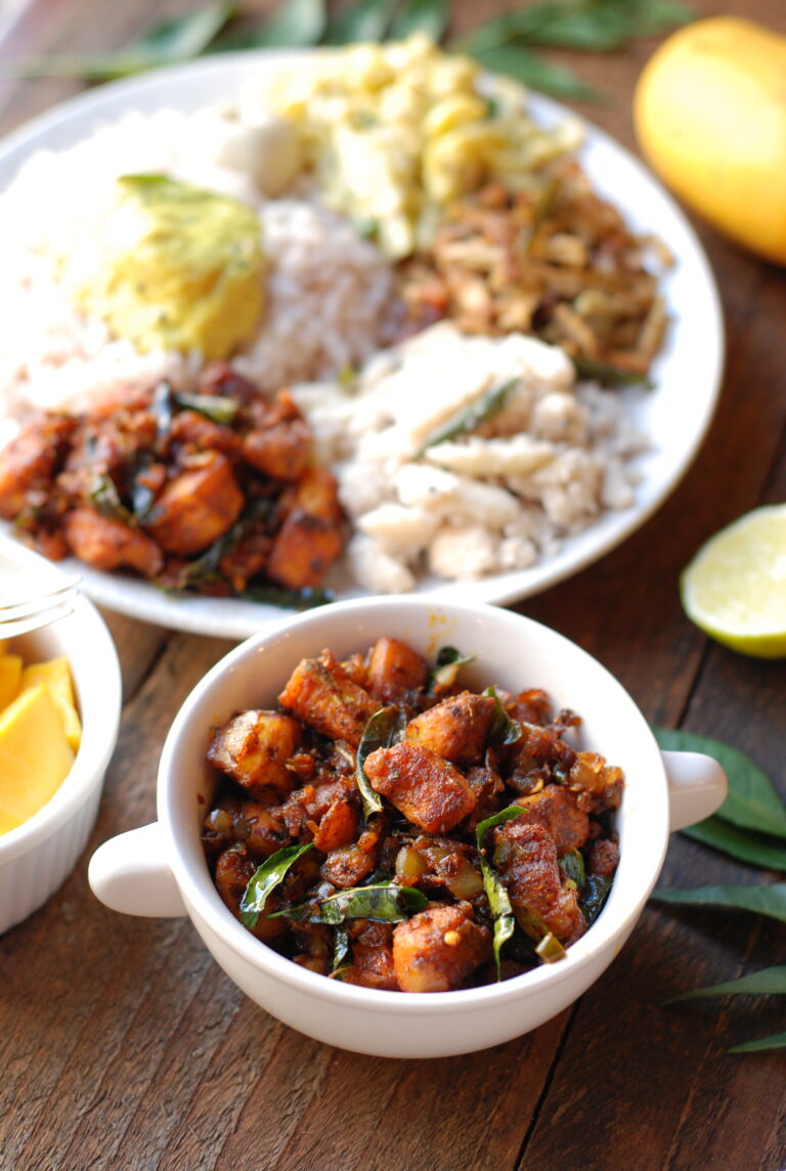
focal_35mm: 75
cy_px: 586
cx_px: 393
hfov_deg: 18.3
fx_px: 2444
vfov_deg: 26.9
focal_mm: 50
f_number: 3.2
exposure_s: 1/80
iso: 400
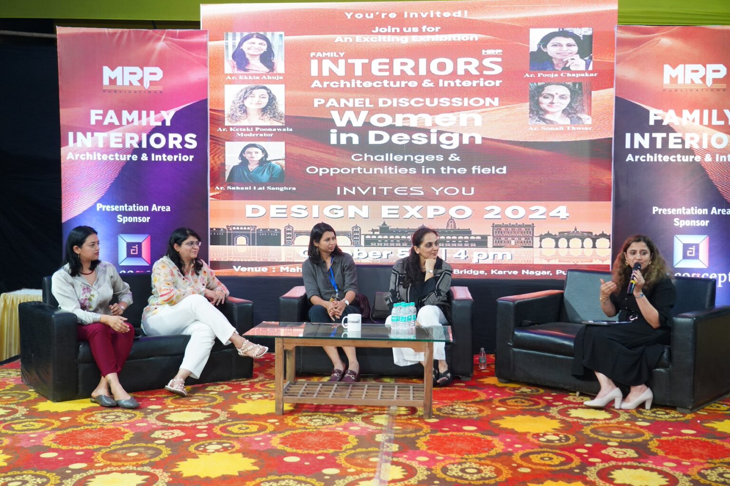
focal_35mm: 40
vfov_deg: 33.4
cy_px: 243
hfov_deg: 48.5
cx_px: 365
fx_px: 811
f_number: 4
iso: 2500
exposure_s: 1/160
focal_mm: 40
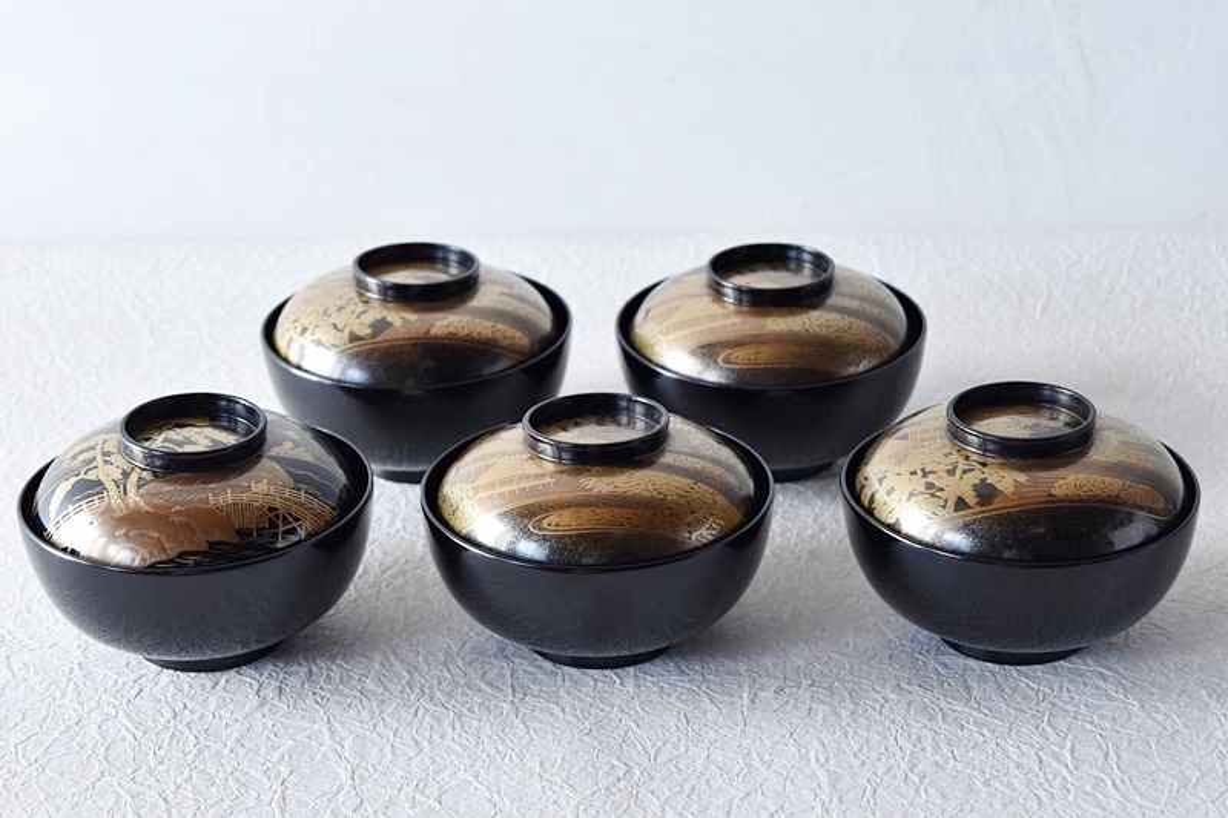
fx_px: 2813
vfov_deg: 16.5
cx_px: 614
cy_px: 409
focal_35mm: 82
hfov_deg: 24.6
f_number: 5.6
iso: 800
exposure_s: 1/10
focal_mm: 55
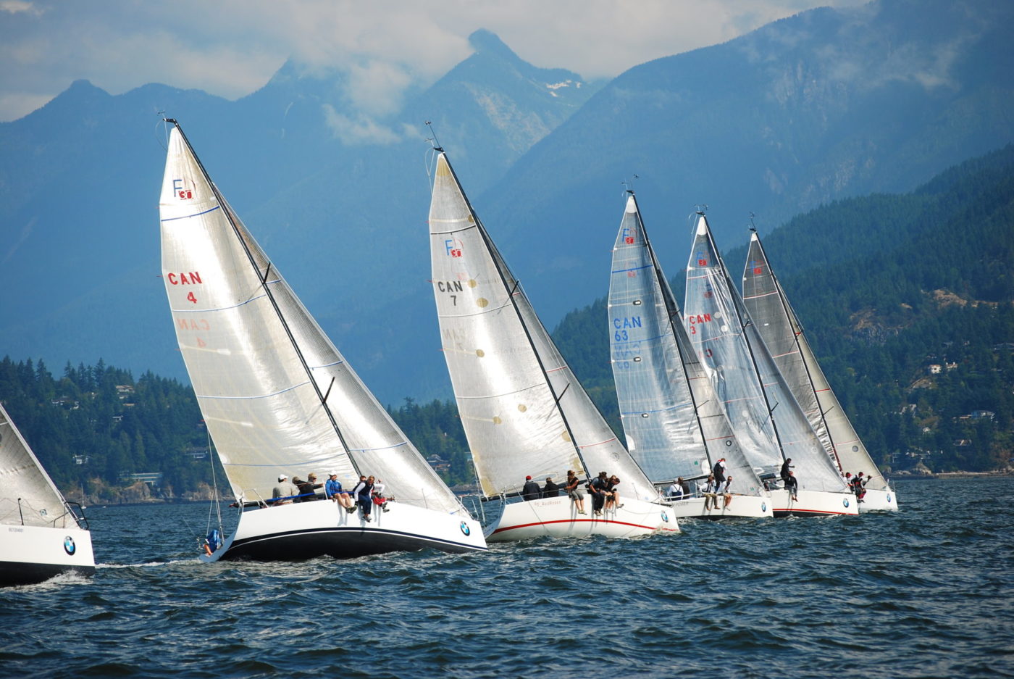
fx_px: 4907
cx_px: 507
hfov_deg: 11.8
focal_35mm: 174
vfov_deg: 7.9
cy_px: 340
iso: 100
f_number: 6.3
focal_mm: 116
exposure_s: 1/640
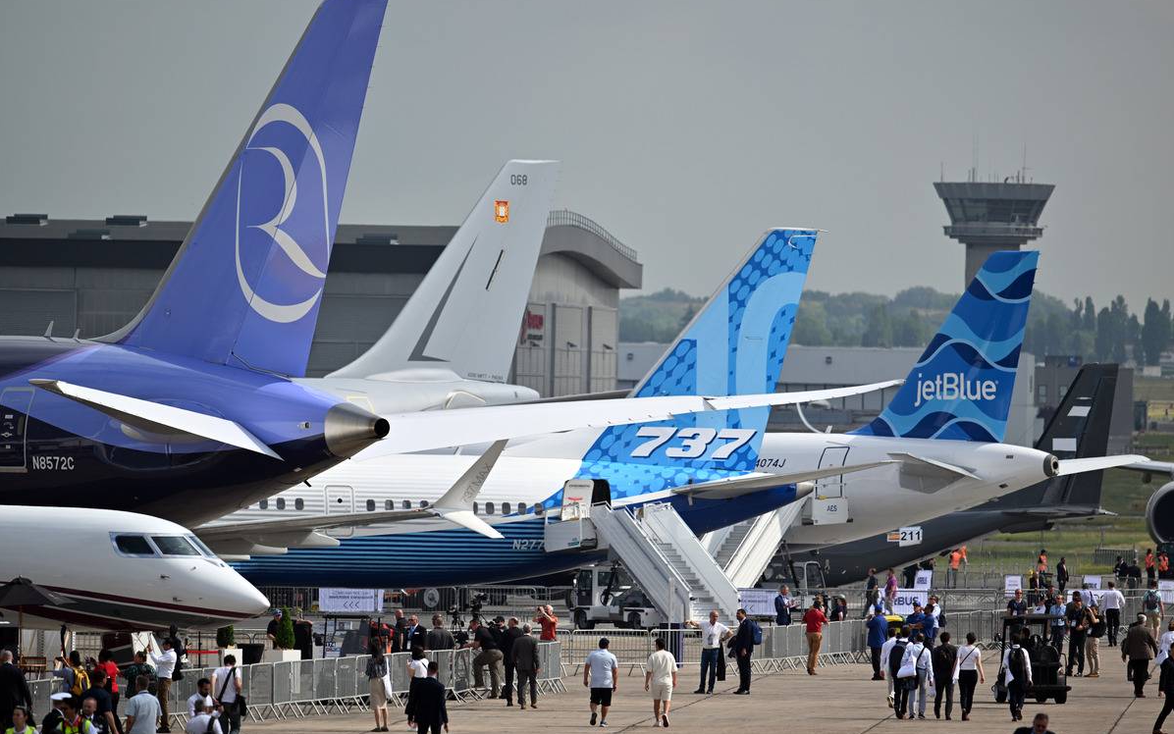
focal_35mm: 409
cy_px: 370
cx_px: 587
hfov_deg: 5.1
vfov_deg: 3.2
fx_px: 13089
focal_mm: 400
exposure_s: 1/1000
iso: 64
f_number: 4.5
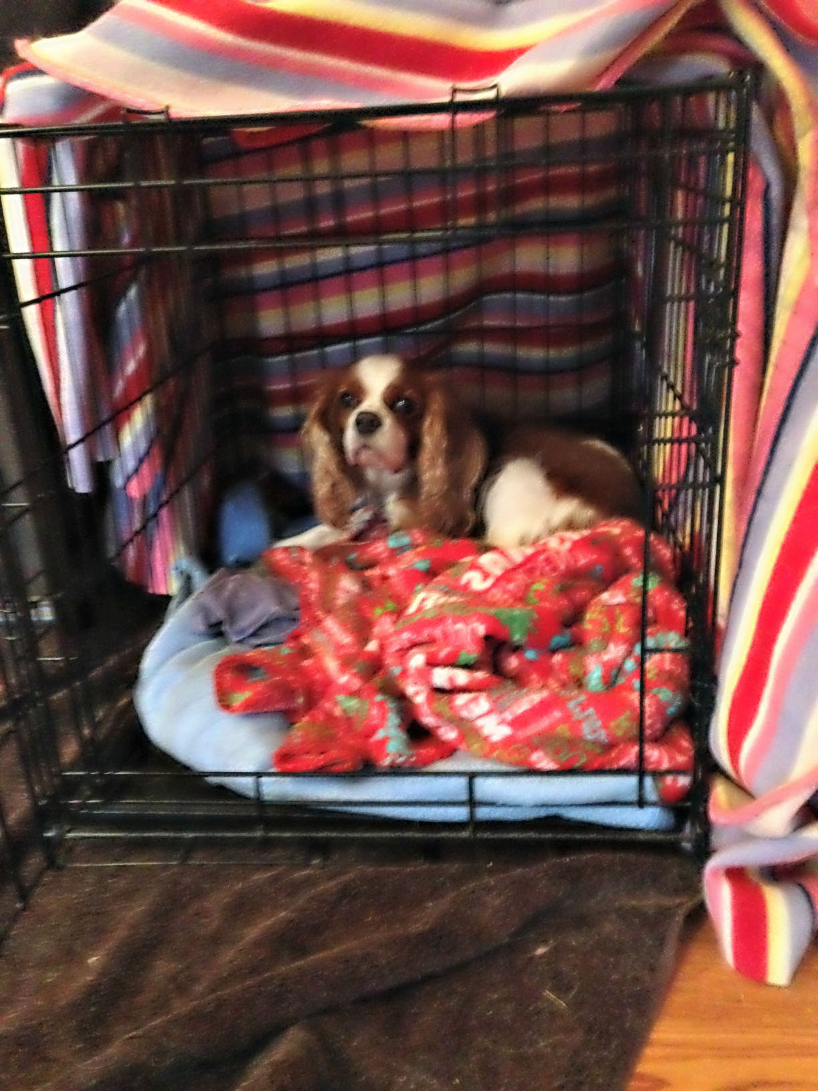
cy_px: 546
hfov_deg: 42.9
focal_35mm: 33
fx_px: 1040
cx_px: 409
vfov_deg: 55.4
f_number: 2.4
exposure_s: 1/15
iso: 800
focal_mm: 4.12
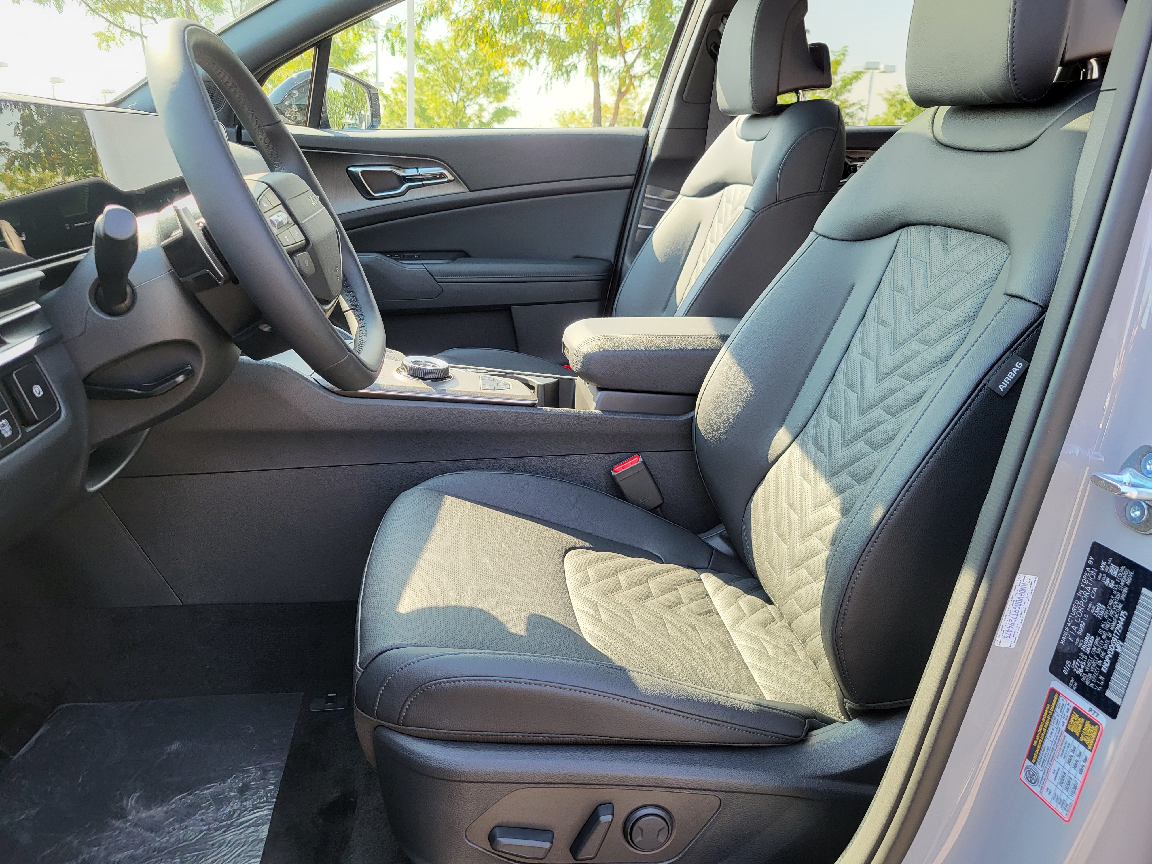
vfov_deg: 53.1
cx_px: 576
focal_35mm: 26
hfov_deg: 67.3
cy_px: 432
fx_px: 865
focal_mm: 5.4
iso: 40
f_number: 1.8
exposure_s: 1/142
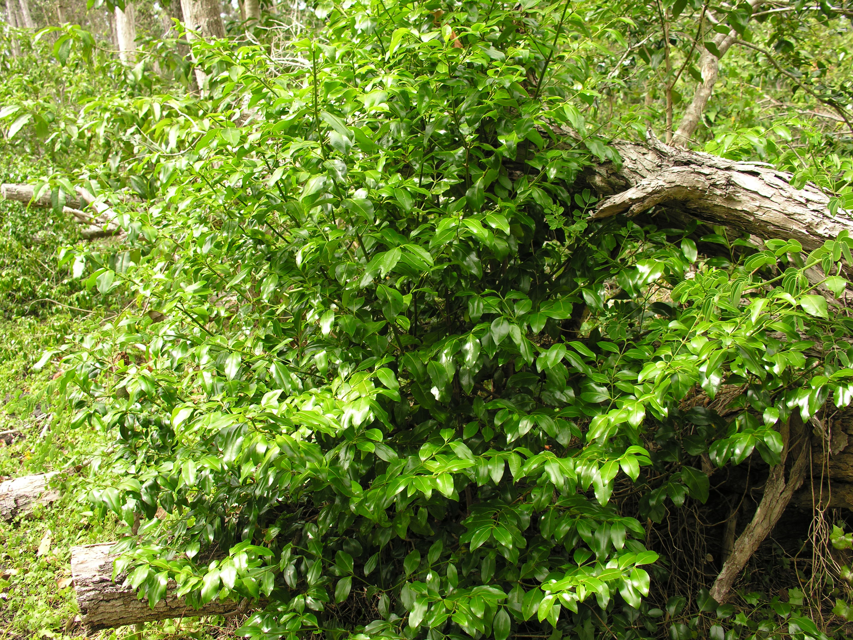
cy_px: 320
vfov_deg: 40.7
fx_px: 862
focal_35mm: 35
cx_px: 426
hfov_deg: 52.6
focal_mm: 8.9
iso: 50
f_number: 3.6
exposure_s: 1/60
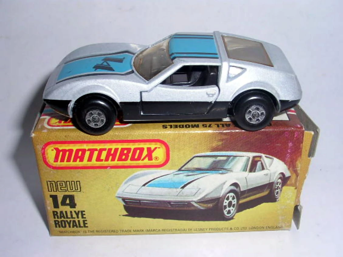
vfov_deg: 27.5
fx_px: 525
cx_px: 172
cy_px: 128
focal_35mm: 53
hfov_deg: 36.2
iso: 50
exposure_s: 1/60.1
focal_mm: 8
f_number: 5.5
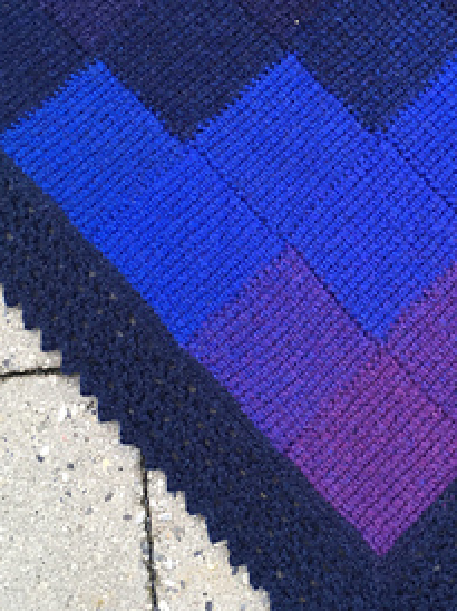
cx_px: 367
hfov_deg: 26.9
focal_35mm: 53
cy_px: 230
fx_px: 934
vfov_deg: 36.0
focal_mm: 4.15
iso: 32
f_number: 2.2
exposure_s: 1/100
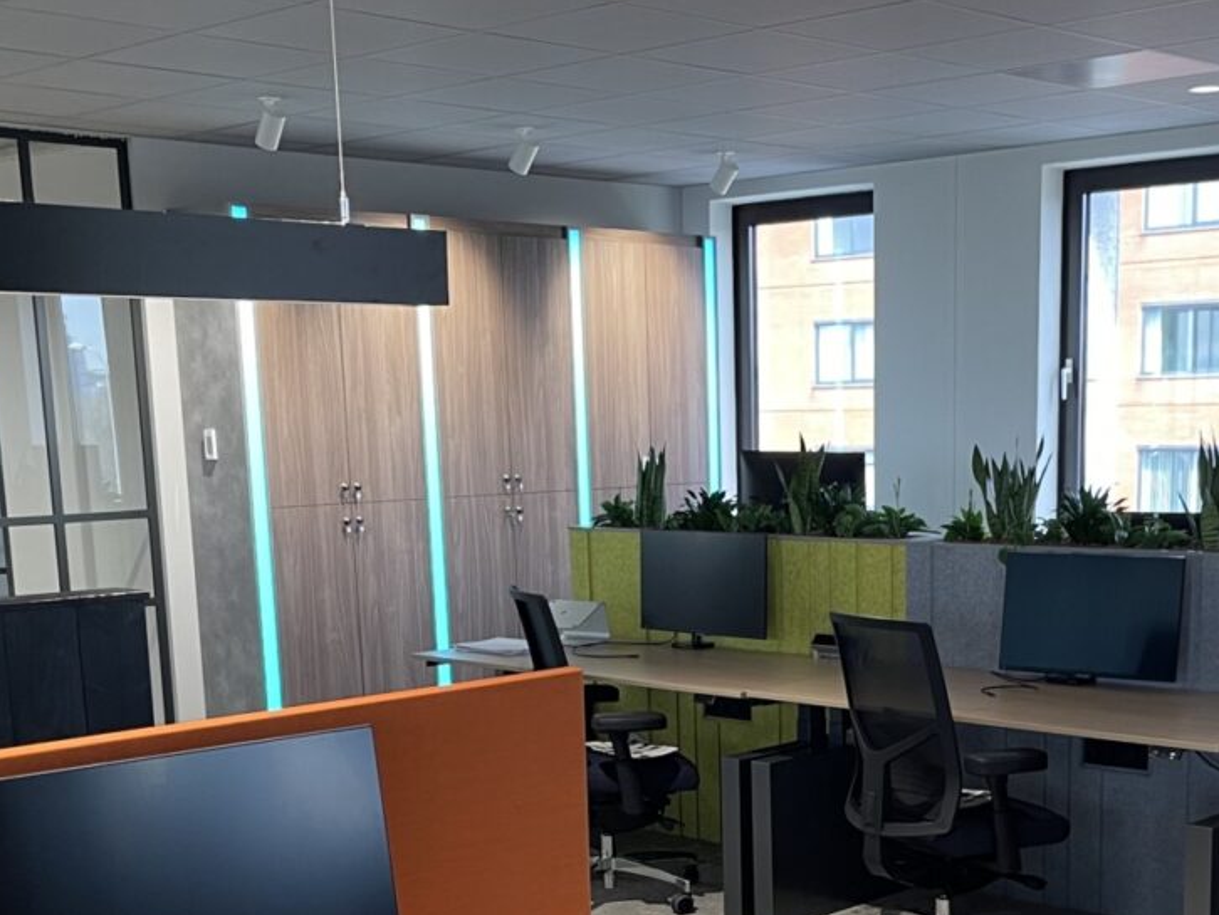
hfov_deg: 34.7
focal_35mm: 55
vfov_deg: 25.8
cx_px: 766
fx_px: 1937
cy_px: 801
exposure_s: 1/50
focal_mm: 5.1
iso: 100
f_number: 1.6
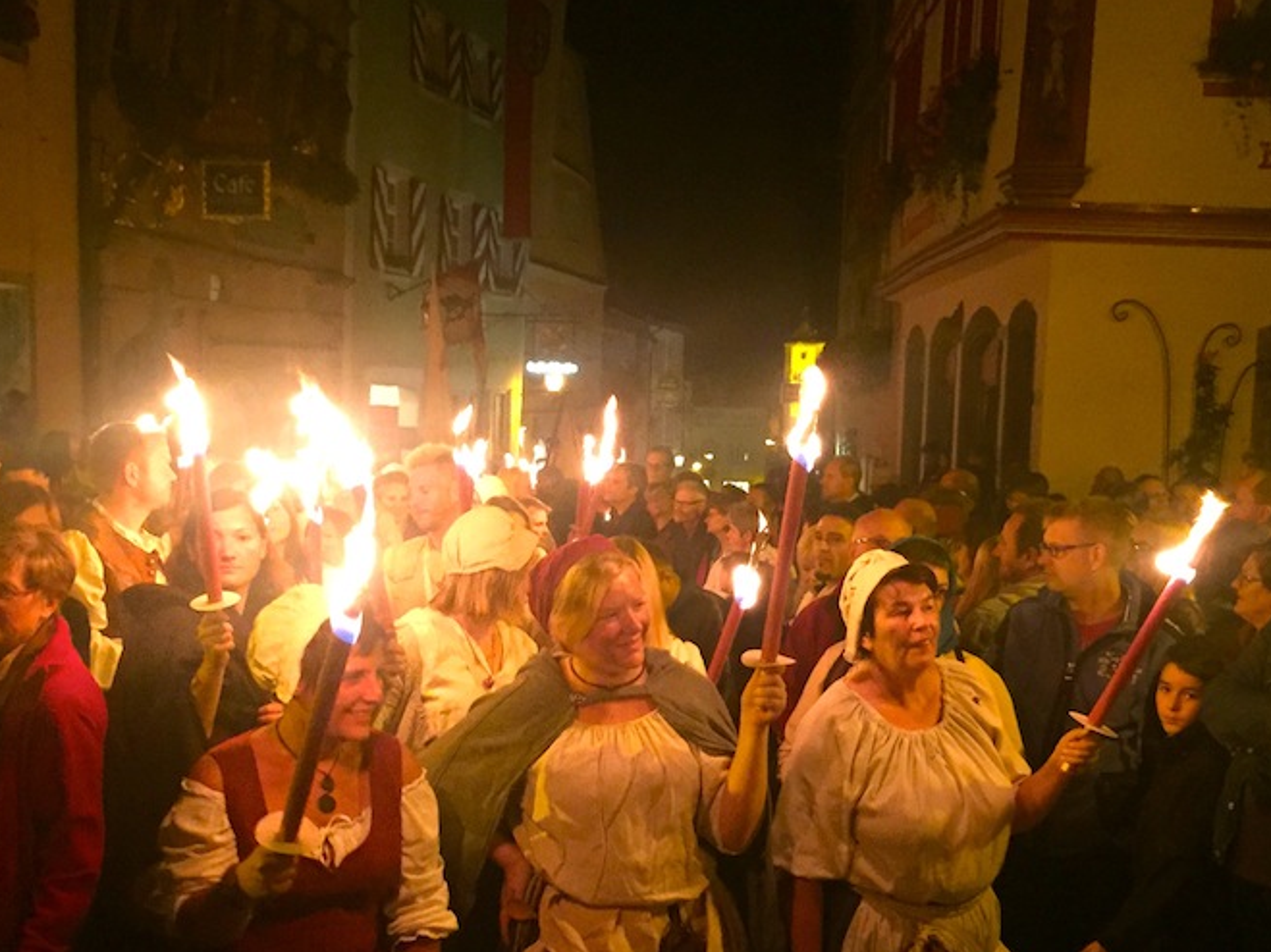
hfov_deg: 42.9
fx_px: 1615
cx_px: 673
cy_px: 582
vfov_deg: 32.7
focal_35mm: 44
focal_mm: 4.15
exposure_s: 1/17
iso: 320
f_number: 2.2
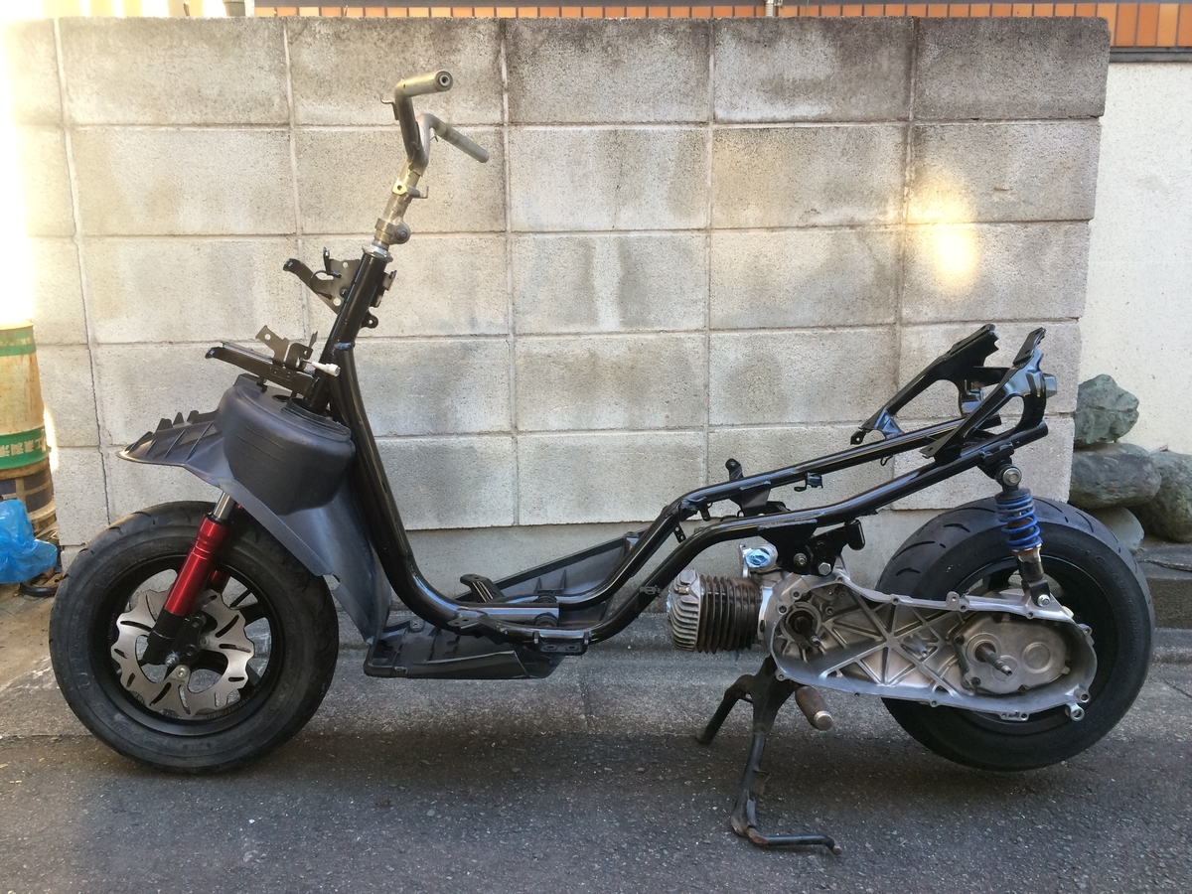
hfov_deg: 61.7
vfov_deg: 48.2
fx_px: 999
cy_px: 447
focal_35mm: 29
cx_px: 596
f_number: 2.2
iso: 40
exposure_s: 1/40
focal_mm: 4.15
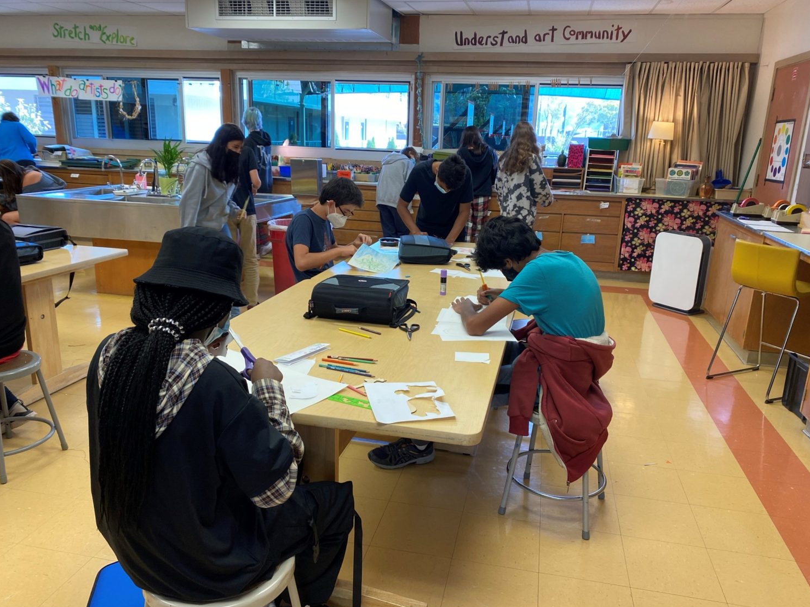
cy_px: 315
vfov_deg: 51.3
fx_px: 632
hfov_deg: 65.3
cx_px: 401
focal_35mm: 27
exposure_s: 1/60
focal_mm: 4.25
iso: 64
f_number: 1.8
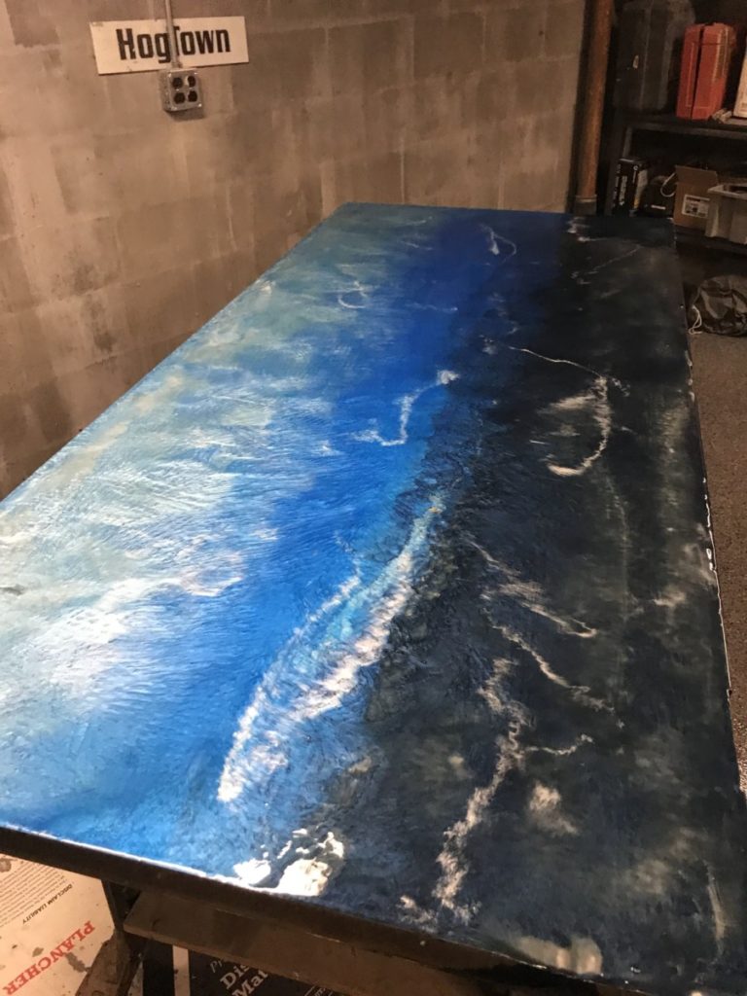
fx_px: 806
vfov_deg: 63.4
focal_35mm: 28
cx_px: 374
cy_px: 498
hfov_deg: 49.7
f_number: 1.8
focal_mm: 3.99
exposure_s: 1/15
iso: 100
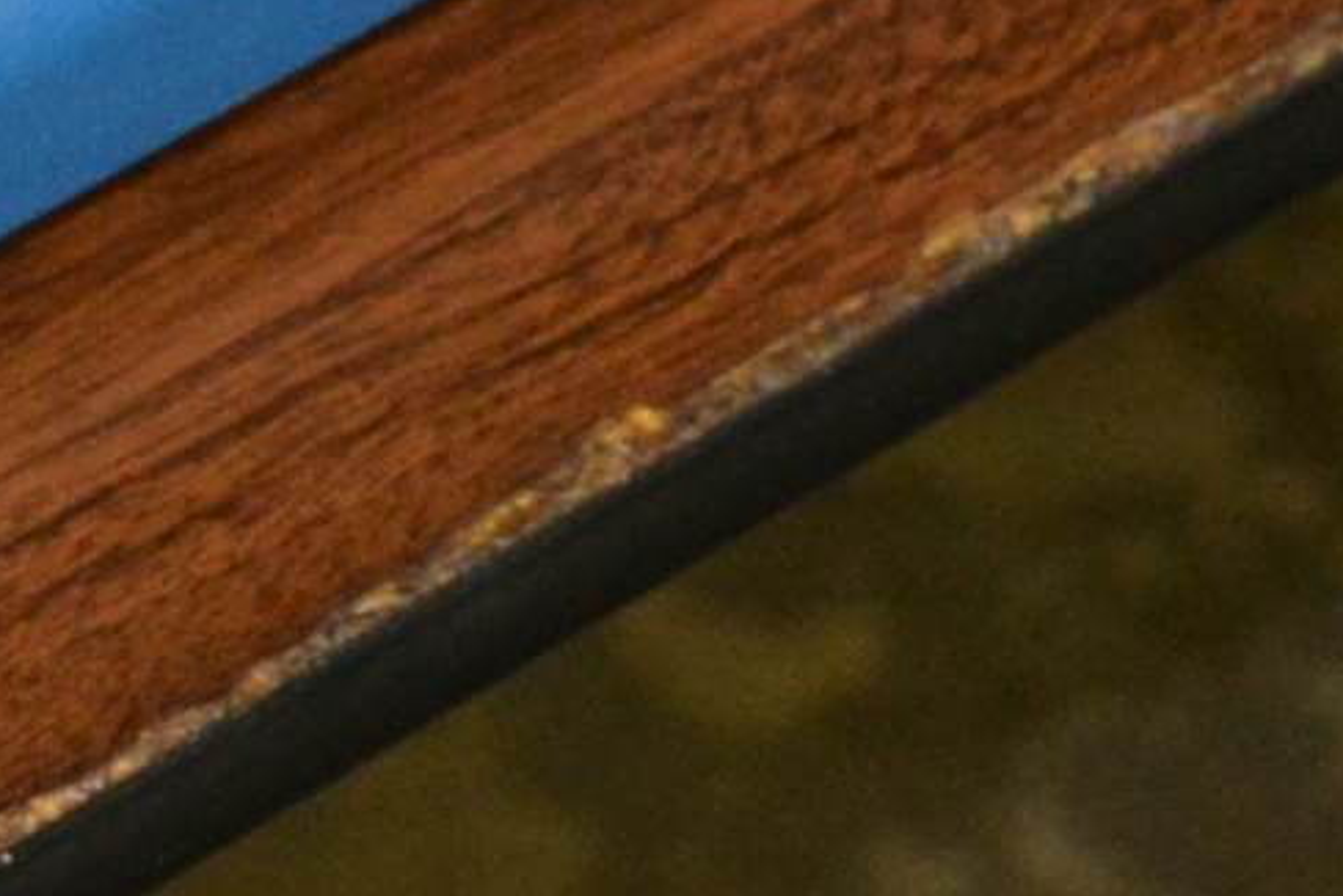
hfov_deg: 8.7
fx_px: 8732
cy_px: -1660
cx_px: -455
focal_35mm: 234
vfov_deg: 5.6
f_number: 3.8
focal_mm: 22
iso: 1000
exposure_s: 1/60
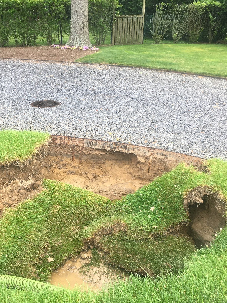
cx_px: 84
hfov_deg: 38.4
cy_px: 179
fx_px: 324
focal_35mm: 37
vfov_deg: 49.9
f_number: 2.2
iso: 25
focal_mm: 4.15
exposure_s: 1/120
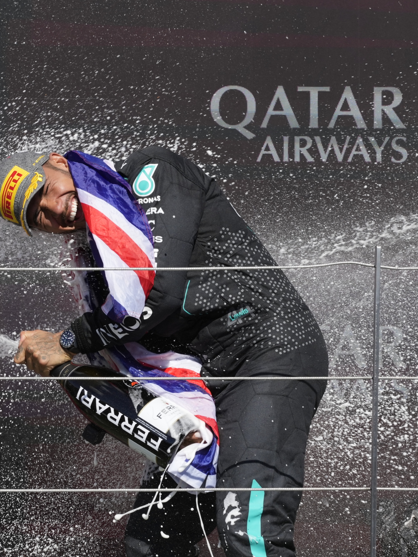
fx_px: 6970
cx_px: 18
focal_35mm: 433
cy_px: 279
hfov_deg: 3.4
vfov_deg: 4.6
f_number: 6.3
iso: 320
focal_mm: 300
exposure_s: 1/1600
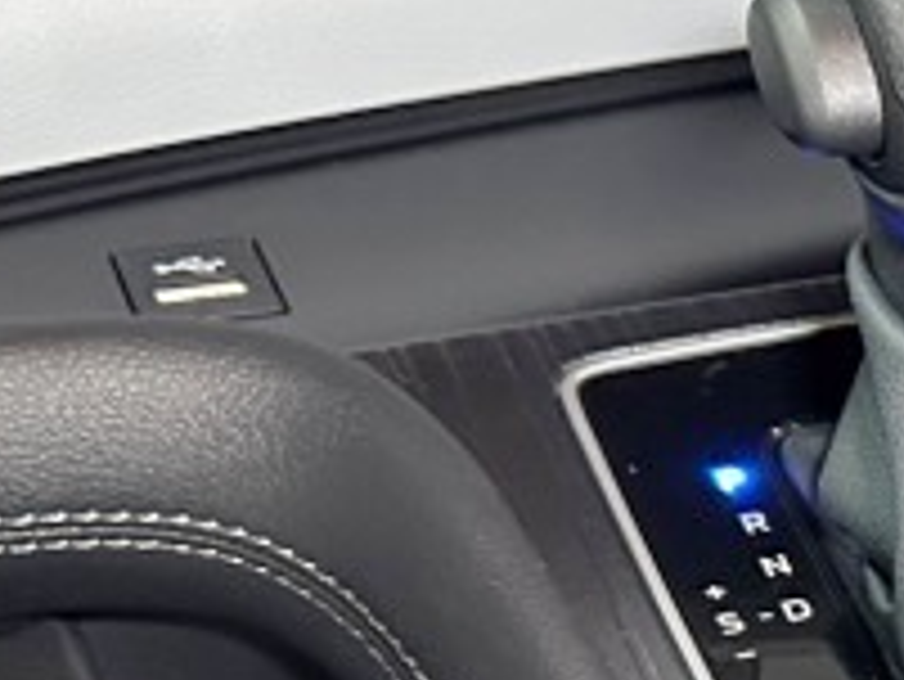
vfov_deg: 11.9
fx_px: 3188
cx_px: 1808
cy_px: 847
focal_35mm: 122
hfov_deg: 13.7
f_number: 1.78
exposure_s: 1/40
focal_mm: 6.86
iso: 800
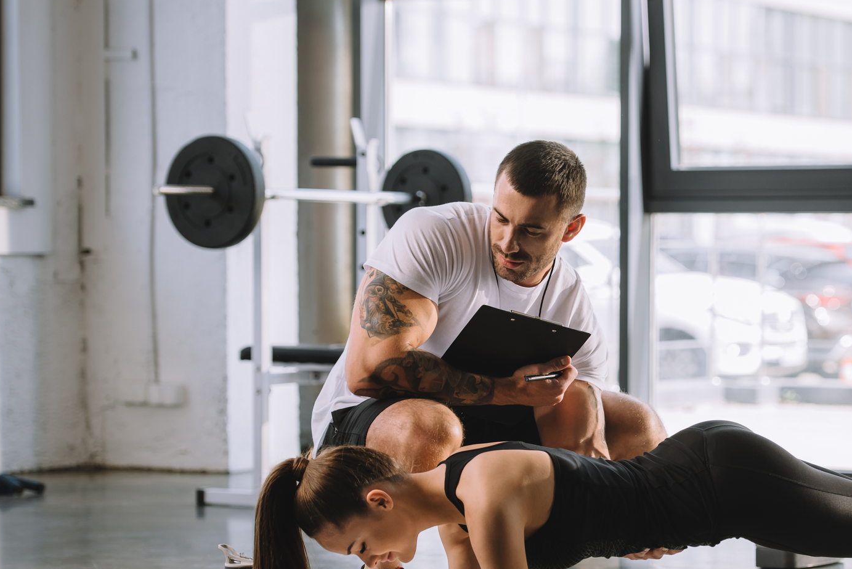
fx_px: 3148
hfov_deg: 15.4
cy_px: 368
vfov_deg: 10.3
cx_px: 590
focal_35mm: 133
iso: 160
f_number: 3.2
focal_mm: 92
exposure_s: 1/200
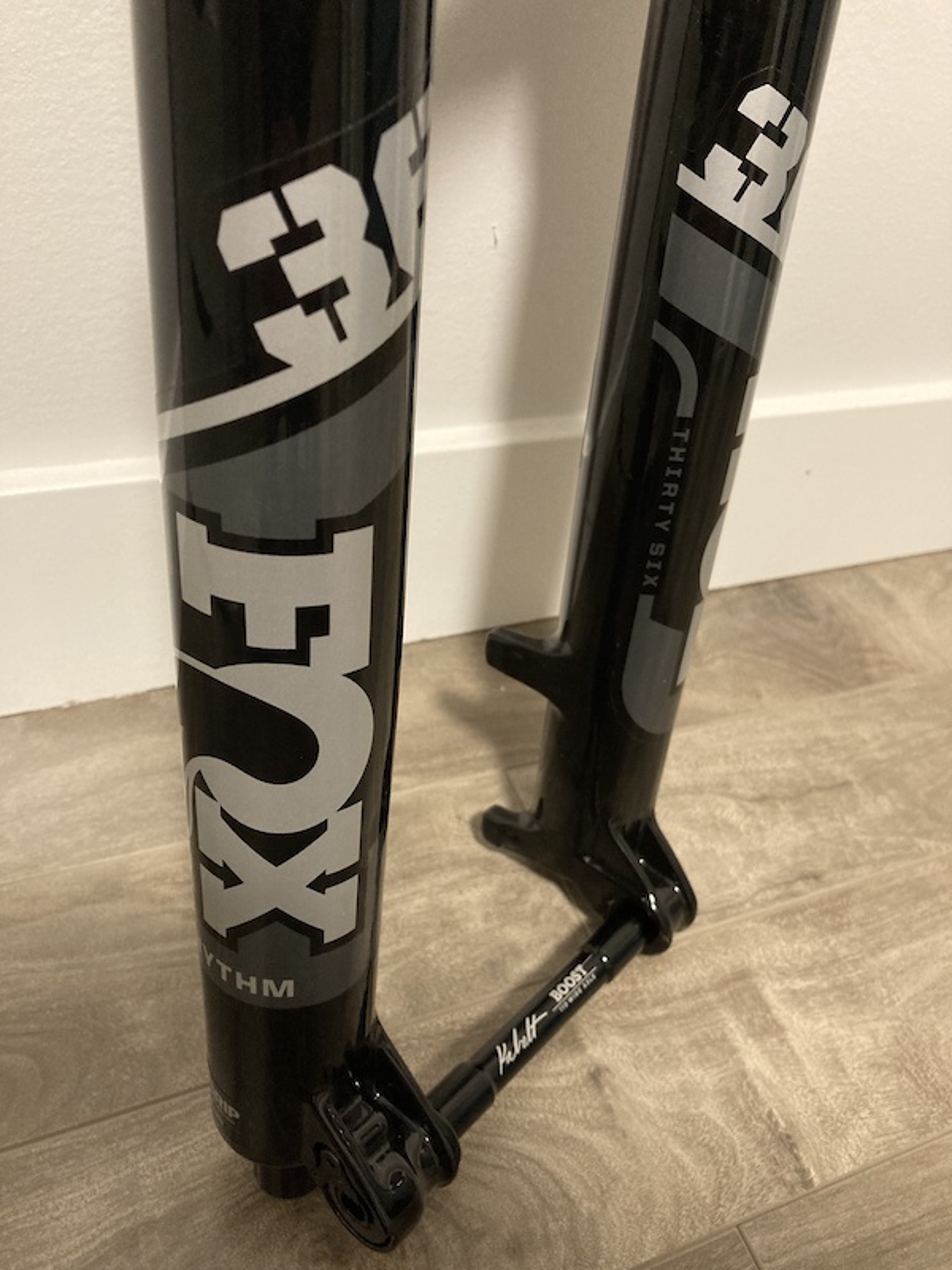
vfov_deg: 63.4
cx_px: 476
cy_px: 635
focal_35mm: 28
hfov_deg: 49.7
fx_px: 1027
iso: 400
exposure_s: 1/30
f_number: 1.8
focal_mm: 3.99
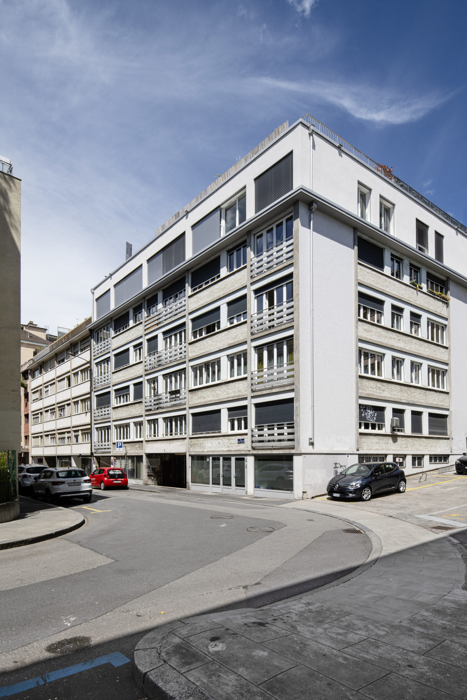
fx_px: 370
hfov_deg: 64.6
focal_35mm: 19
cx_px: 234
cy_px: 350
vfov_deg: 86.9
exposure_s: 1/160
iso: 200
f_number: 18
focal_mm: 19
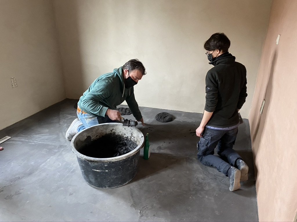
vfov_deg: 53.1
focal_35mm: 26
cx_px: 148
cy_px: 111
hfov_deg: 67.3
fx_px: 223
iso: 200
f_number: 1.8
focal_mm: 4.25
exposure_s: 1/60
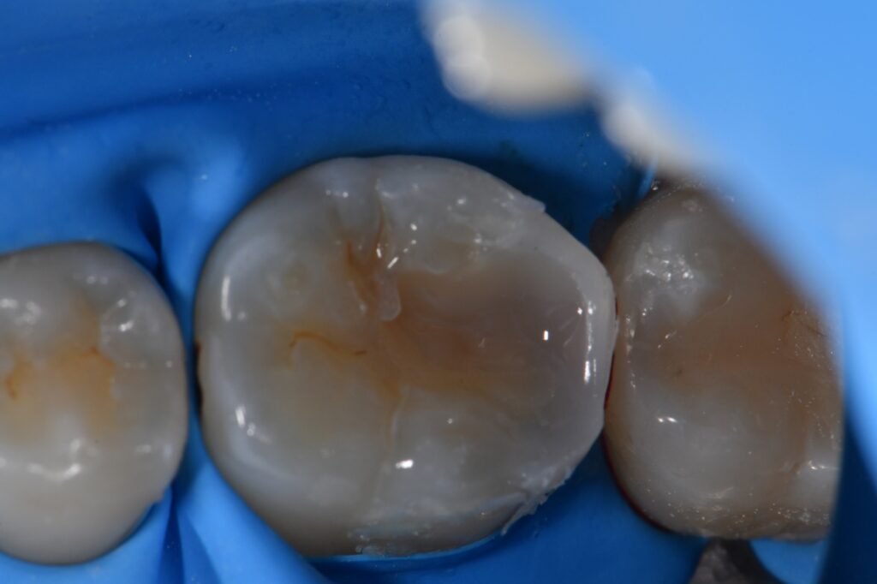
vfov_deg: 8.7
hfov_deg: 13.1
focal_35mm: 157
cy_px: 292
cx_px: 438
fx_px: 3823
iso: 200
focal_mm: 105
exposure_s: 1/160
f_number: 32
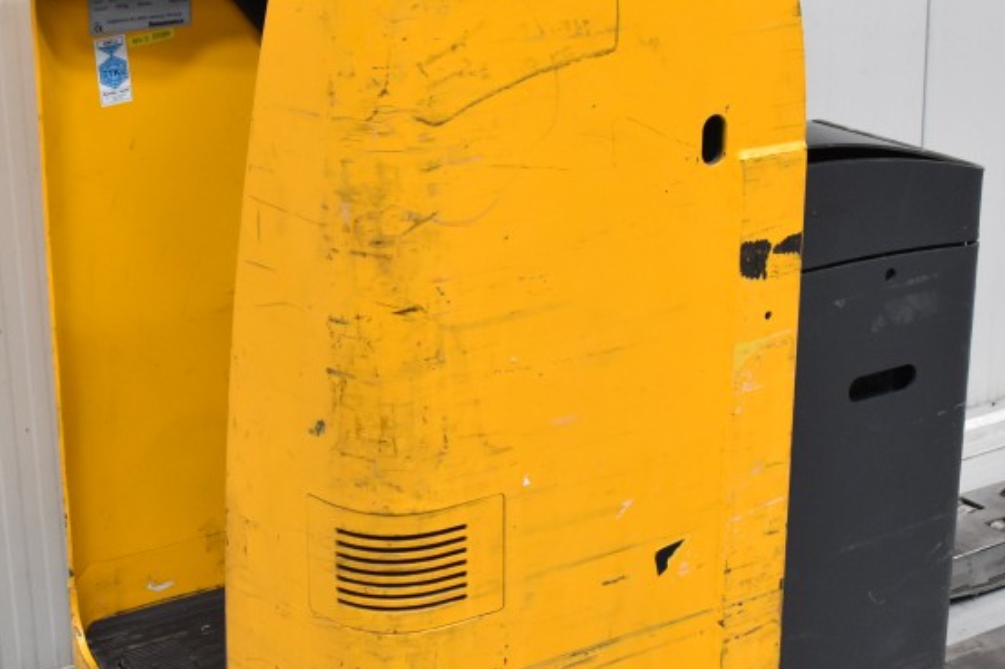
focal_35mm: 78
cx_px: 502
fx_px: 2177
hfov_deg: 26.0
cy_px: 355
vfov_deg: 17.5
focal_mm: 24
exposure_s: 1/100
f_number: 4
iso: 1600
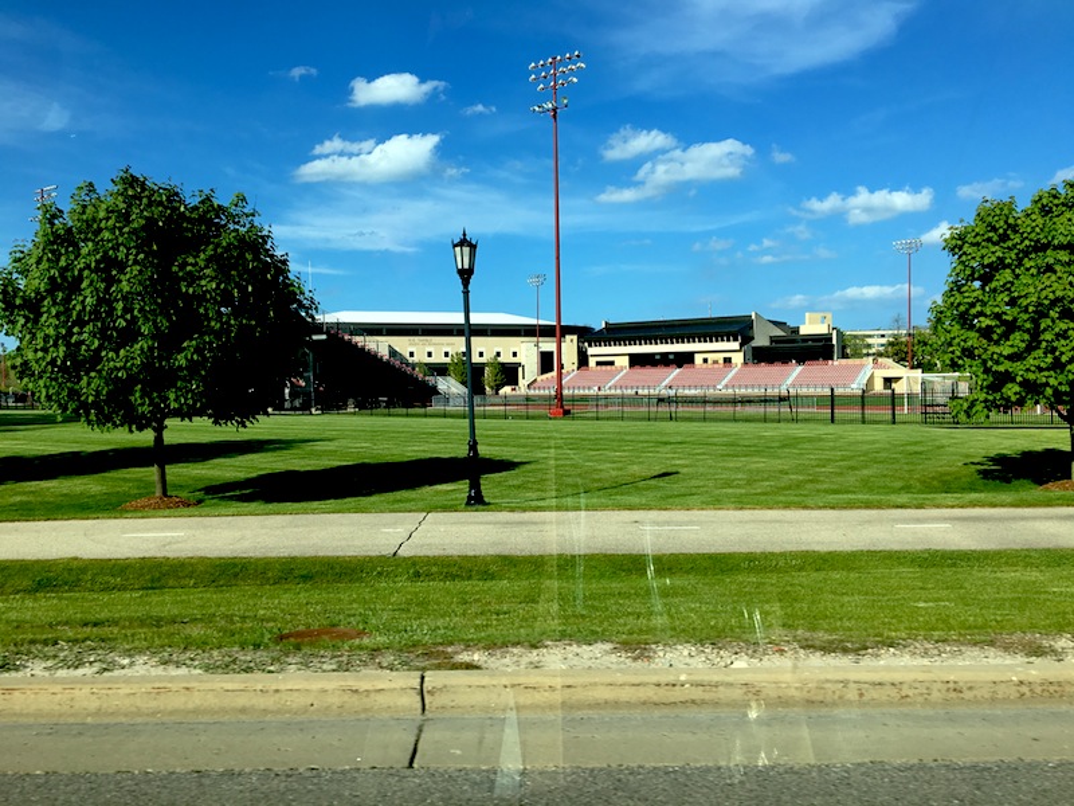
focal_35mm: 29
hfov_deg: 61.7
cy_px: 403
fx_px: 900
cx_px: 537
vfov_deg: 48.2
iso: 25
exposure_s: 1/1148
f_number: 2.2
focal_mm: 4.15
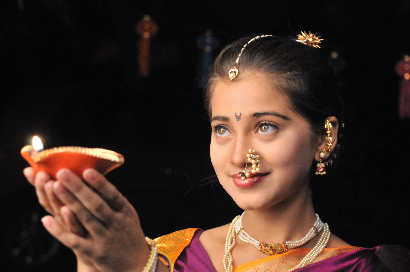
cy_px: 136
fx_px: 990
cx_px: 205
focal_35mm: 87
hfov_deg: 23.4
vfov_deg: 15.7
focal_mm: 58
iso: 1800
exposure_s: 1/30
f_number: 5
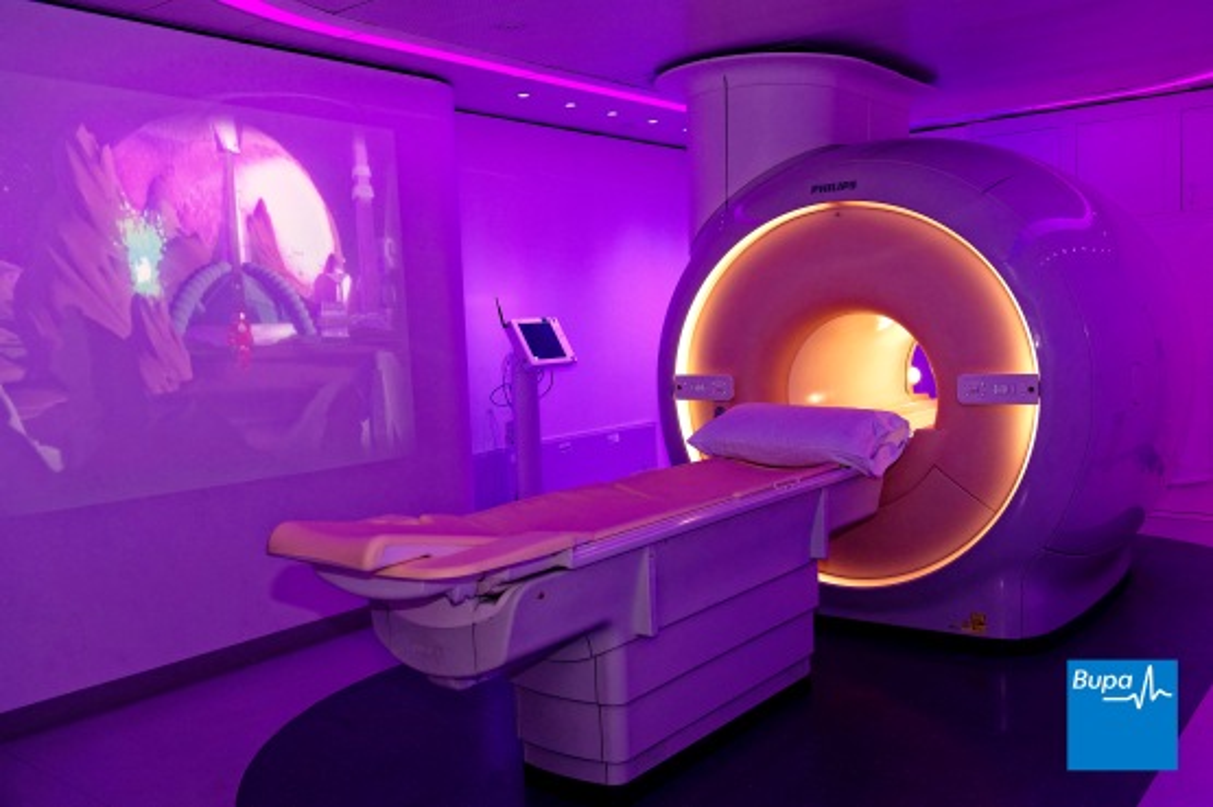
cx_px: 606
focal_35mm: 32
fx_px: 1077
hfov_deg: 58.8
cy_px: 404
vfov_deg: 41.0
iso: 800
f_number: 4
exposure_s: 1/80
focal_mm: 32
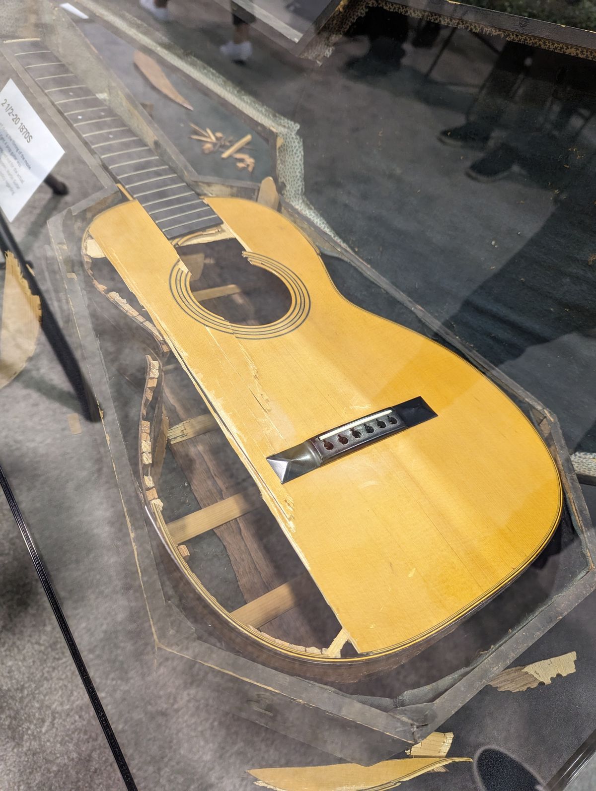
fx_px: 550
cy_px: 396
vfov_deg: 71.5
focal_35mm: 24
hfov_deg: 56.9
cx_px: 298
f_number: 1.85
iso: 374
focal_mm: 6.81
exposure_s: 1/120
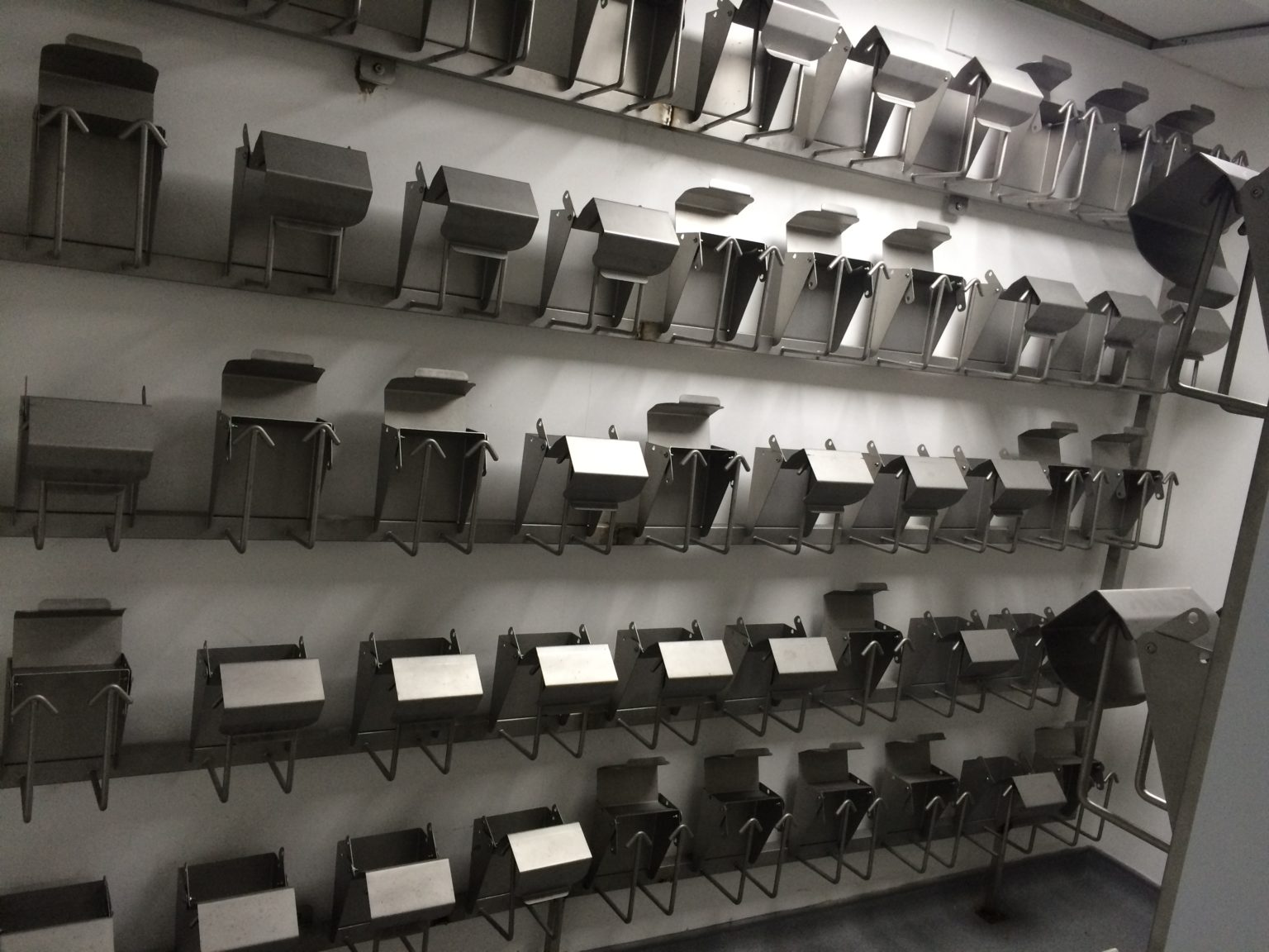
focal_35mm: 29
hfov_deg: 61.7
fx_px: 1063
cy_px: 476
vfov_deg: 48.2
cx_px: 634
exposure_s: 1/33
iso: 160
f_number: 2.2
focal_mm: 4.15
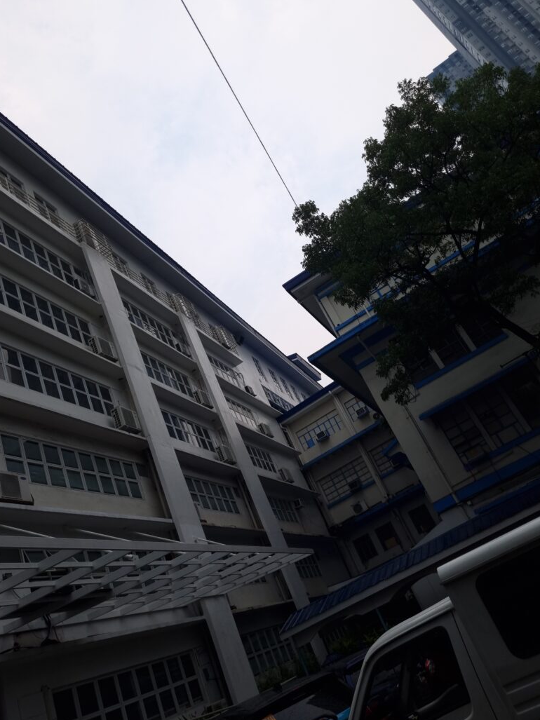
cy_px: 373
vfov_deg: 65.3
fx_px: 562
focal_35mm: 27
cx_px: 265
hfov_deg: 51.3
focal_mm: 5.4
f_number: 1.8
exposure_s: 1/777
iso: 50
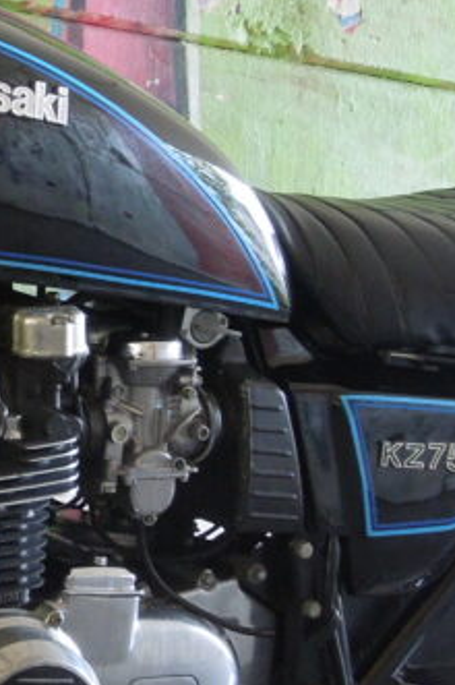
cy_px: 215
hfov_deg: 11.3
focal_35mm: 117
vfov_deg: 17.5
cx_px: -172
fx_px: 2223
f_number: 3.6
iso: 280
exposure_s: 1/30
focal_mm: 5.6
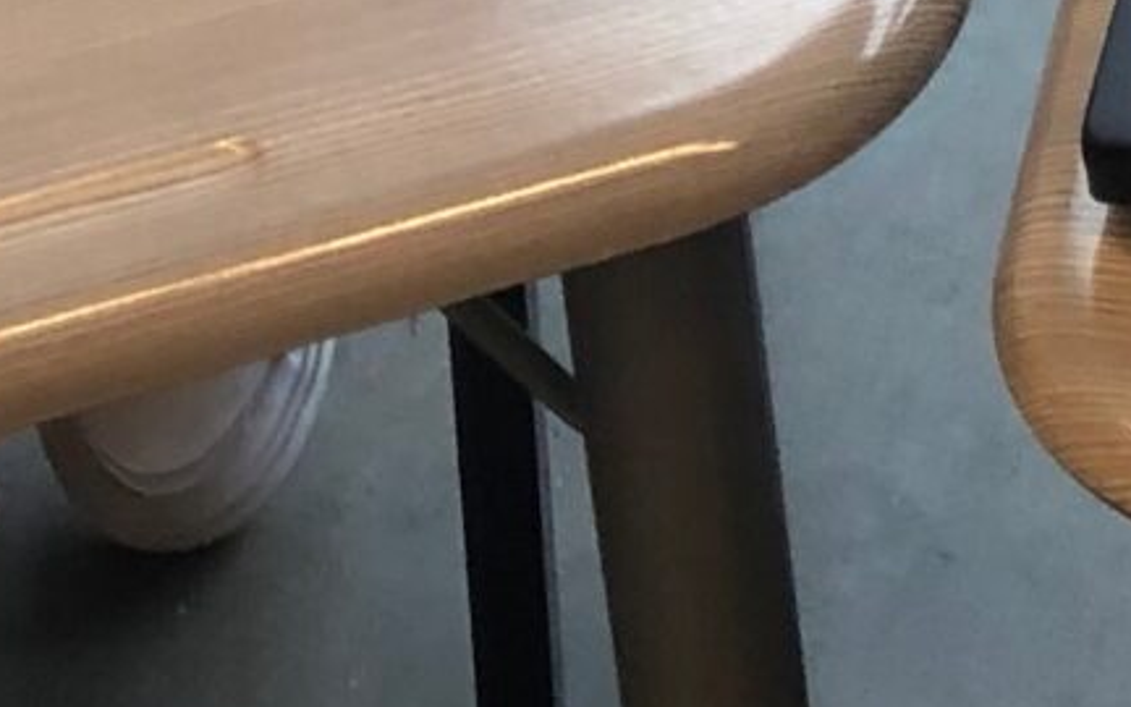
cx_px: 1388
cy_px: -1650
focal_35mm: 176
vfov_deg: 6.6
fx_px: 5425
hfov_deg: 11.6
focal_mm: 3.99
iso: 32
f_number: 1.8
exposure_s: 1/24
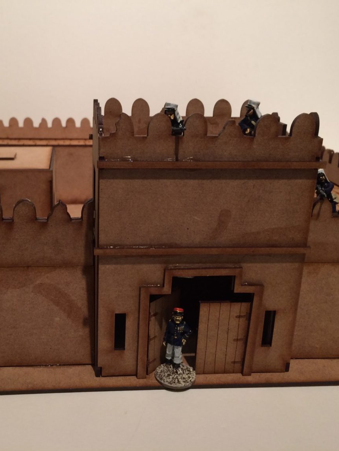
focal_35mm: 39
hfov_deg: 36.4
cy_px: 227
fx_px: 509
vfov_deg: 47.9
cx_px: 112
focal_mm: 4.15
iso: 125
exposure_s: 1/33
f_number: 2.2
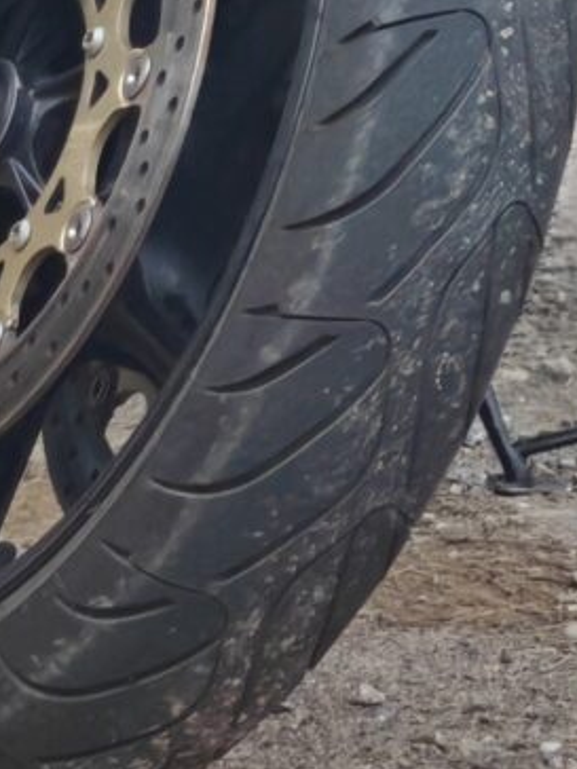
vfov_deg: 6.4
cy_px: -410
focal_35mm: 304
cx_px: 61
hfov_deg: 4.9
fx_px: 6756
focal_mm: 7.62
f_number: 2.4
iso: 50
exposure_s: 1/720
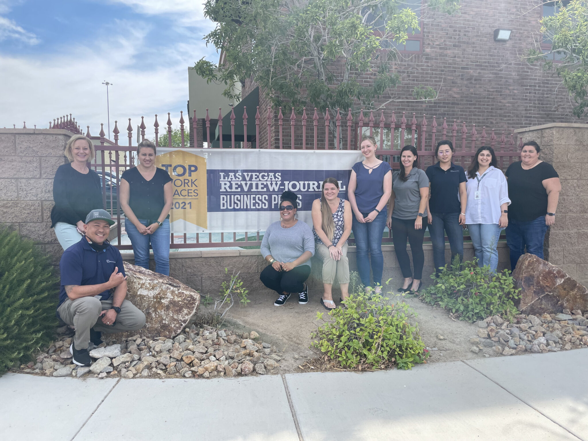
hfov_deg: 67.3
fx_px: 442
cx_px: 294
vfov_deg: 53.1
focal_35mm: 26
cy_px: 220
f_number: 1.6
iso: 32
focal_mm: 4.2
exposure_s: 1/1642
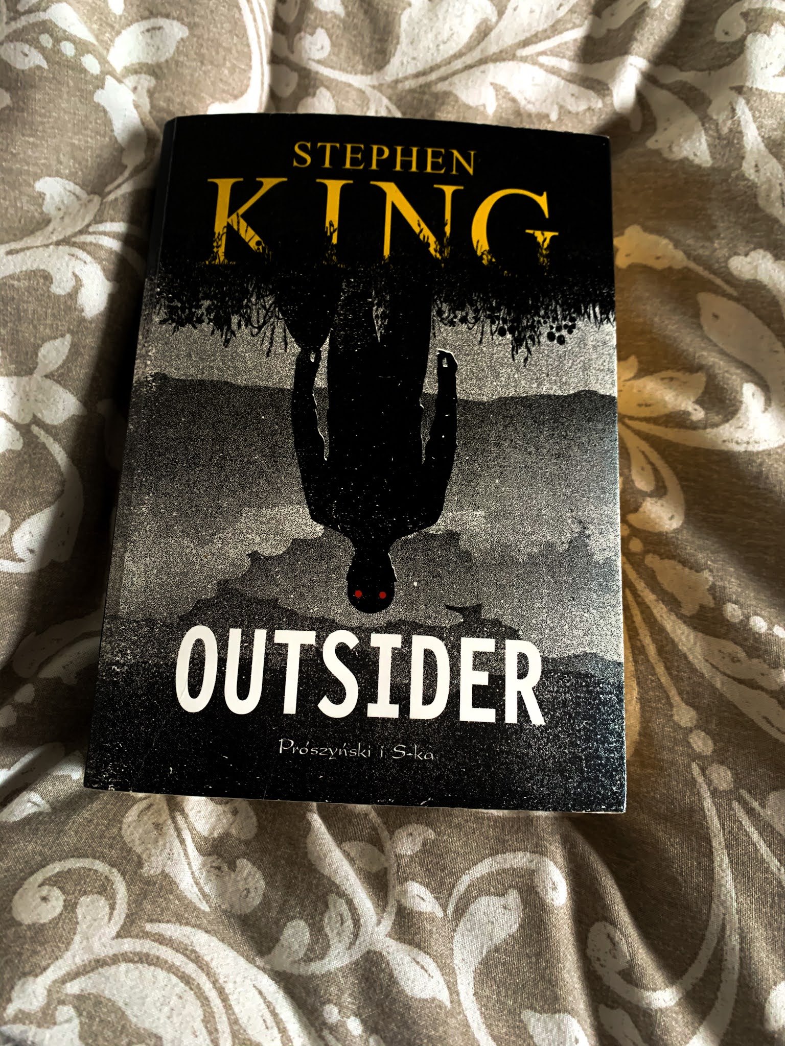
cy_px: 523
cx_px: 392
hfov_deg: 53.1
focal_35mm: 26
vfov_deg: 67.3
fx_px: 786
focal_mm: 4.25
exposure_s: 1/60
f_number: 1.8
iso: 200
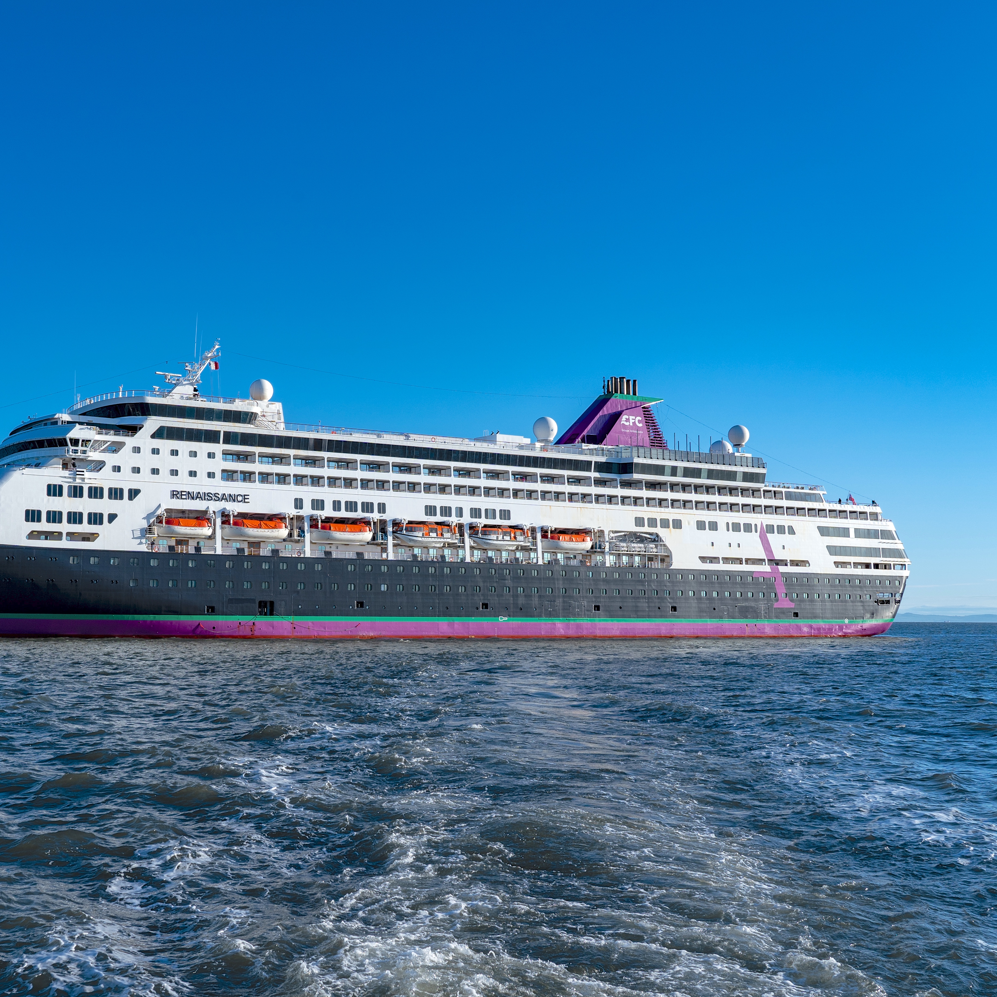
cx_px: 311
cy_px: 486
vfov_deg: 44.9
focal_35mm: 37
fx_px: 1206
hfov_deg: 44.1
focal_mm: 27
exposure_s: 1/200
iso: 125
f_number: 11
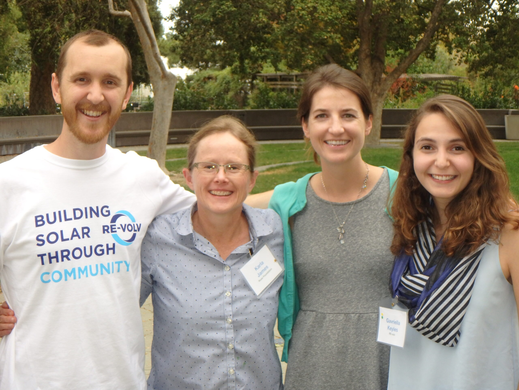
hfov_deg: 33.8
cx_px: 260
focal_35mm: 57
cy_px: 195
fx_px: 855
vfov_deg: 25.7
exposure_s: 1/60
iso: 200
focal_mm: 10.1
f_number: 5.1
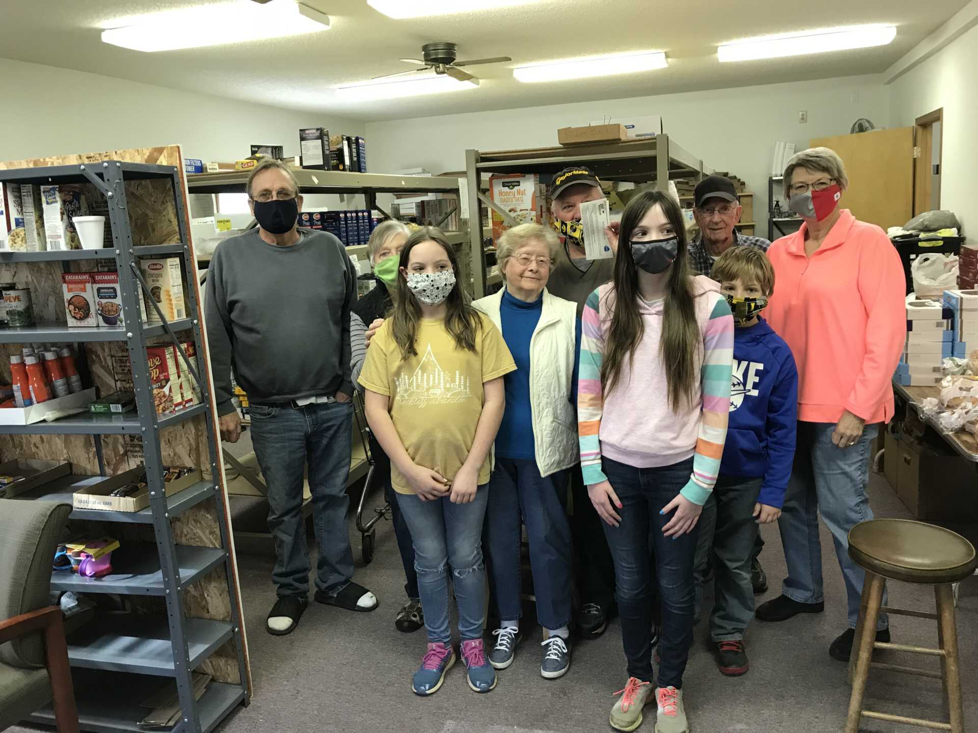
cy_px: 366
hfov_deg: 63.4
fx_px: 791
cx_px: 489
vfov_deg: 49.7
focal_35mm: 28
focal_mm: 3.99
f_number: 1.8
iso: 40
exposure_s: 1/17
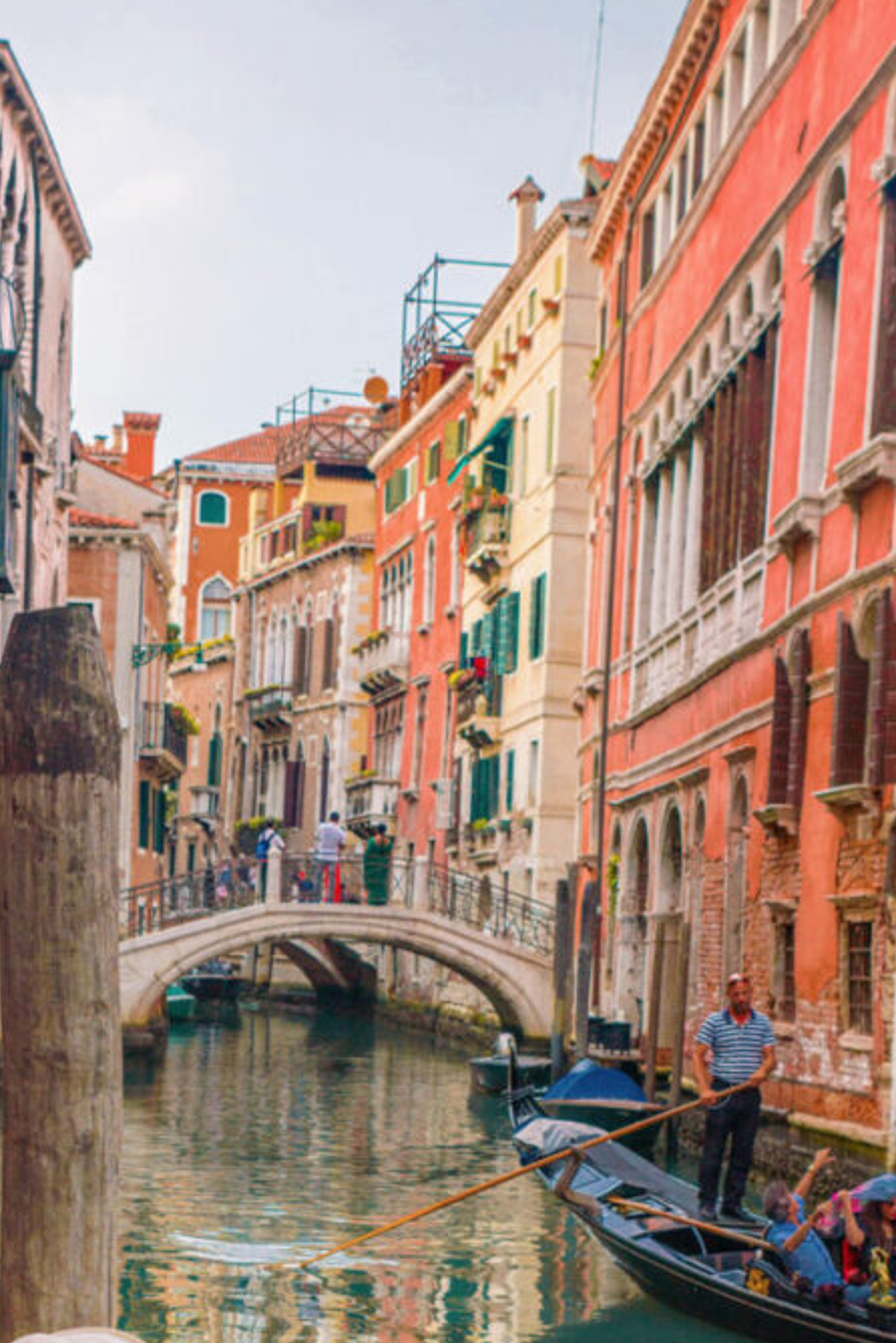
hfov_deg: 19.7
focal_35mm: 69
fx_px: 2573
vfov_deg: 28.6
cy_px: 1068
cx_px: 288
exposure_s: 1/400
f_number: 4
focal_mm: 30
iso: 125
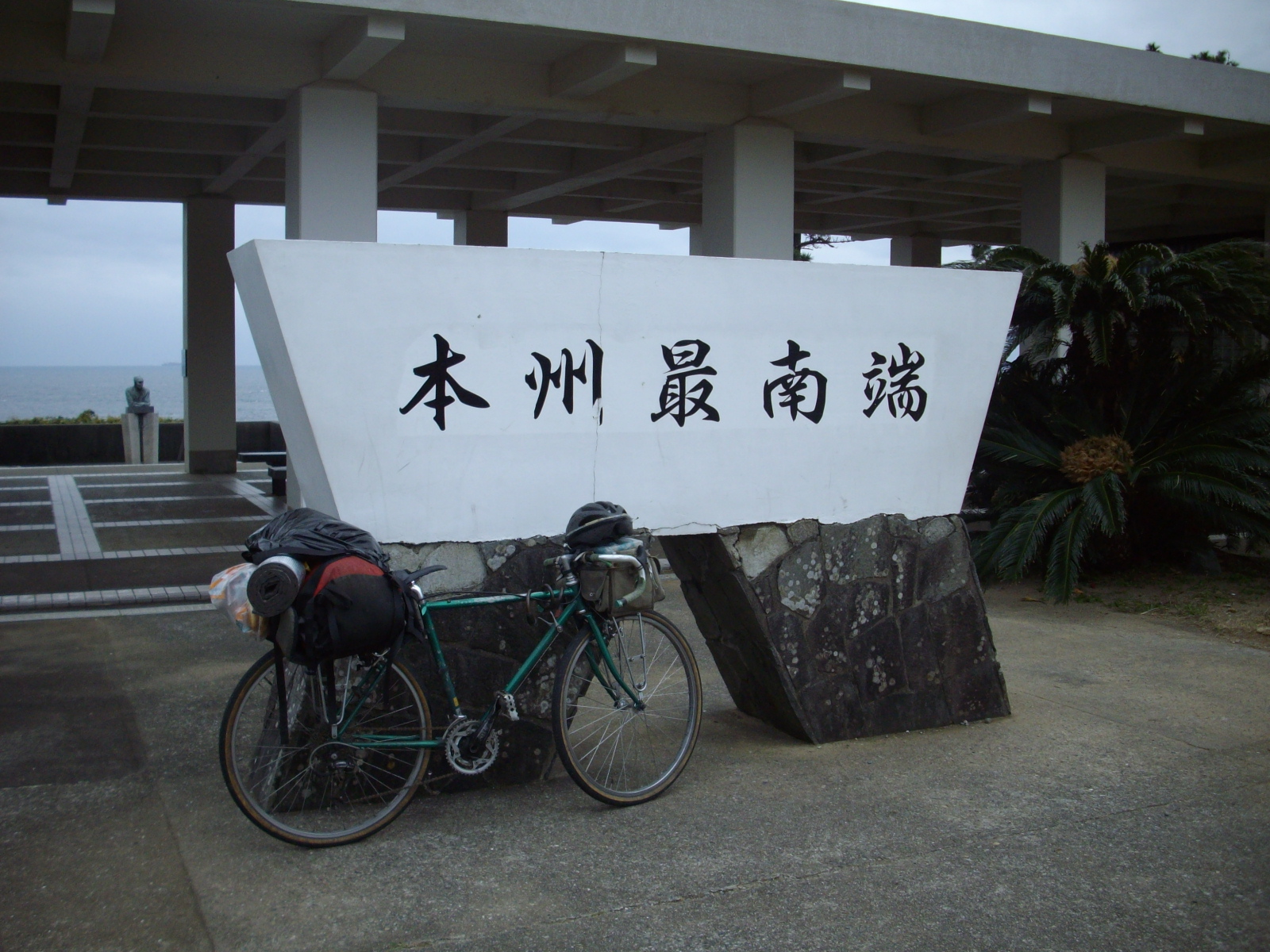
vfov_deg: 38.7
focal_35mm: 37
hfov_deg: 50.1
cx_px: 635
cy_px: 476
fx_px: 1357
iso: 111
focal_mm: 6.2
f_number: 2.8
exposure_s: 1/125
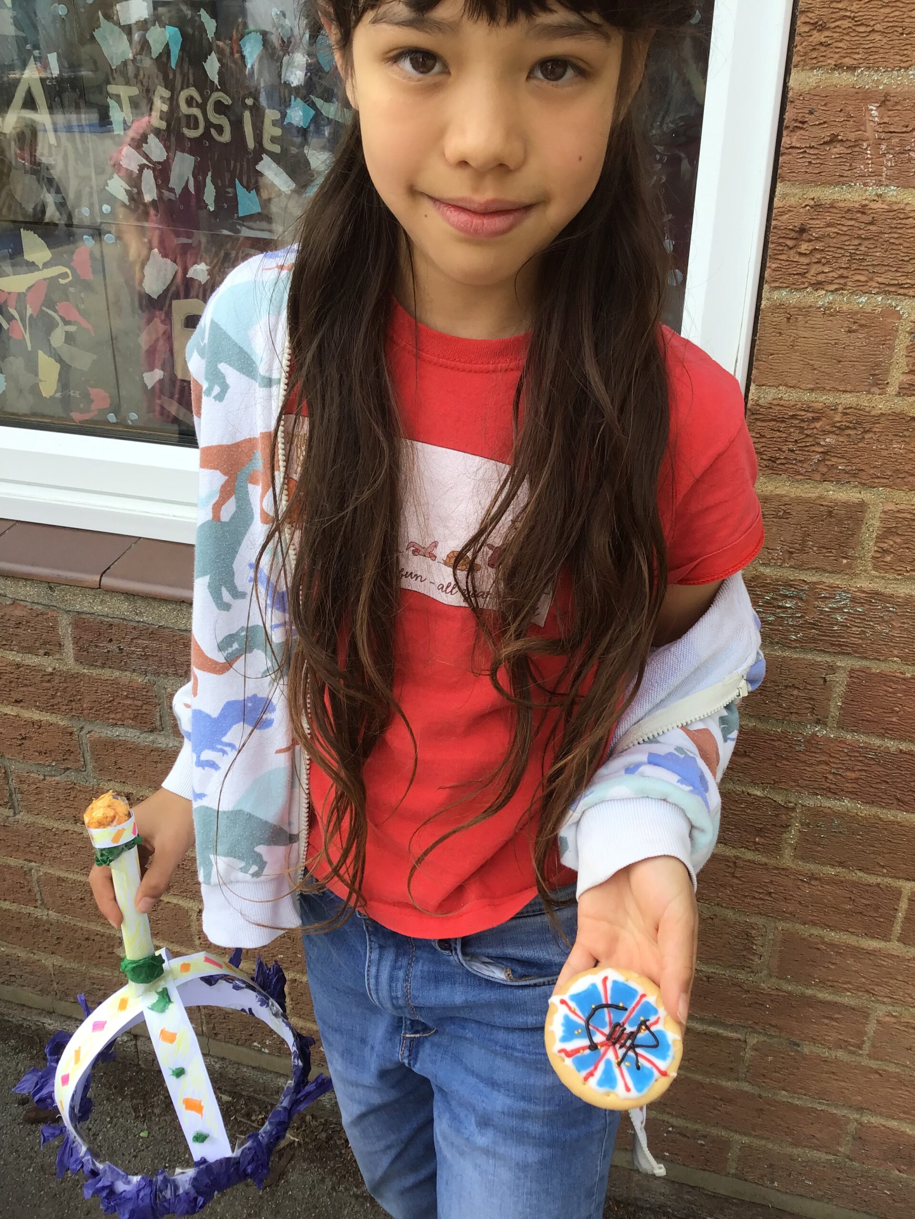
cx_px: 458
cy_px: 610
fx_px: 1093
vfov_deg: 58.4
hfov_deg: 45.4
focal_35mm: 31
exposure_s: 1/286
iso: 25
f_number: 2.4
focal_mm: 3.3
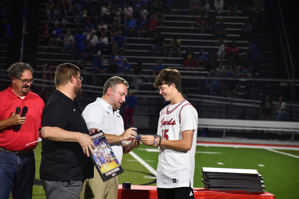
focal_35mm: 210
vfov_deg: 6.5
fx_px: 1744
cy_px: 100
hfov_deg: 9.8
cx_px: 150
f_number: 5.6
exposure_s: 1/50
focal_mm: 140
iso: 800
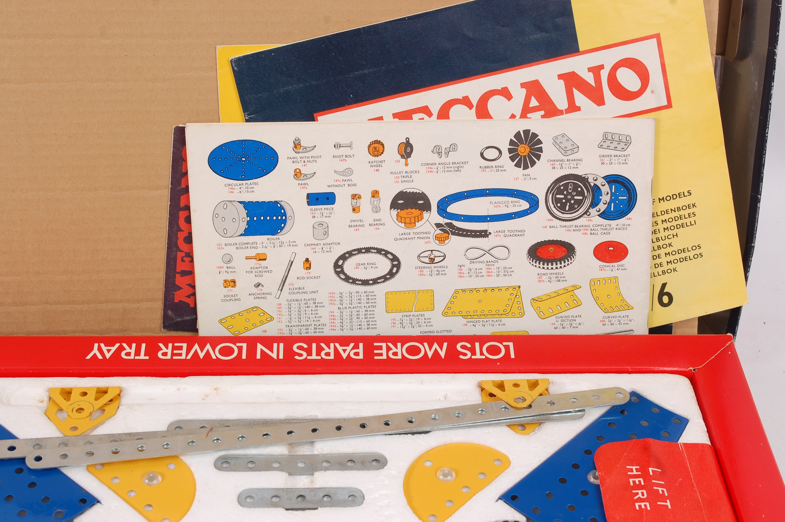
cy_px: 261
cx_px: 392
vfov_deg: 23.7
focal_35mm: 57
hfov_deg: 35.1
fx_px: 1242
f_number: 9
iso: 200
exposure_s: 1/60
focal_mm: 38
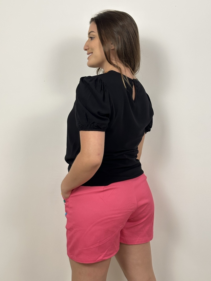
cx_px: 106
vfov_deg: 39.7
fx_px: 390
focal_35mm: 48
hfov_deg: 30.3
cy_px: 140
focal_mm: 6.86
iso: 80
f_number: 1.78
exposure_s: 1/60
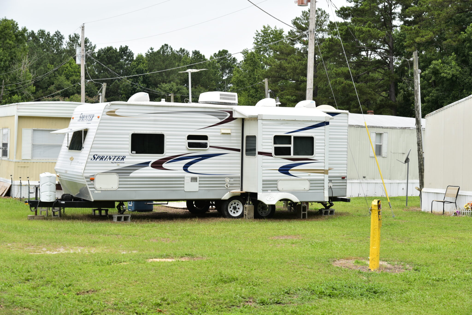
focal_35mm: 62
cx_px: 236
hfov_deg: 32.4
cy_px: 158
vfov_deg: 21.9
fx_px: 813
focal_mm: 62
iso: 100
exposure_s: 1/160
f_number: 7.1
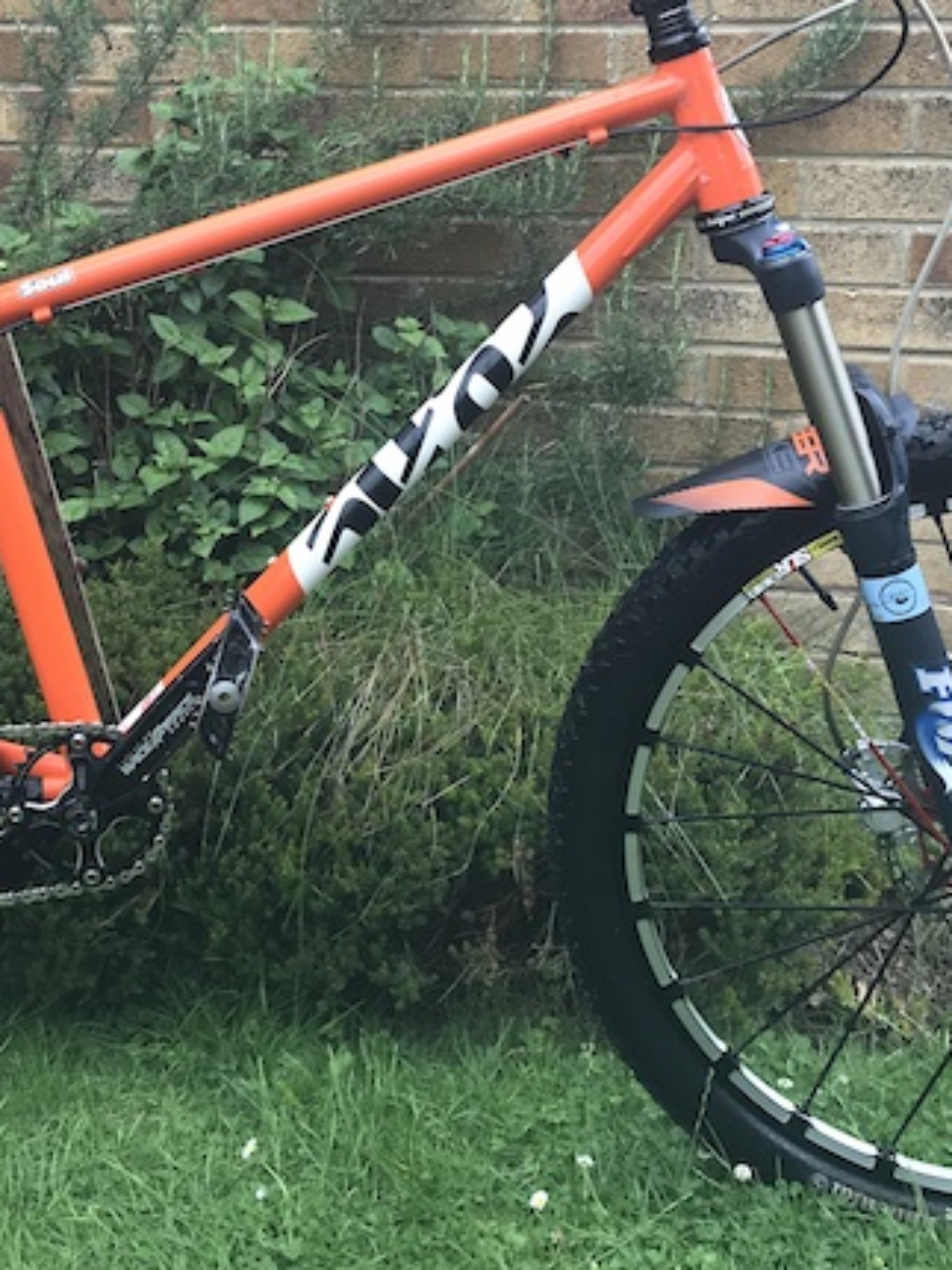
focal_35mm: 52
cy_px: 362
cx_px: 230
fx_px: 1908
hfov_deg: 27.6
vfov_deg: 36.2
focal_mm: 3.99
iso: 20
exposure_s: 1/199
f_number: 1.8
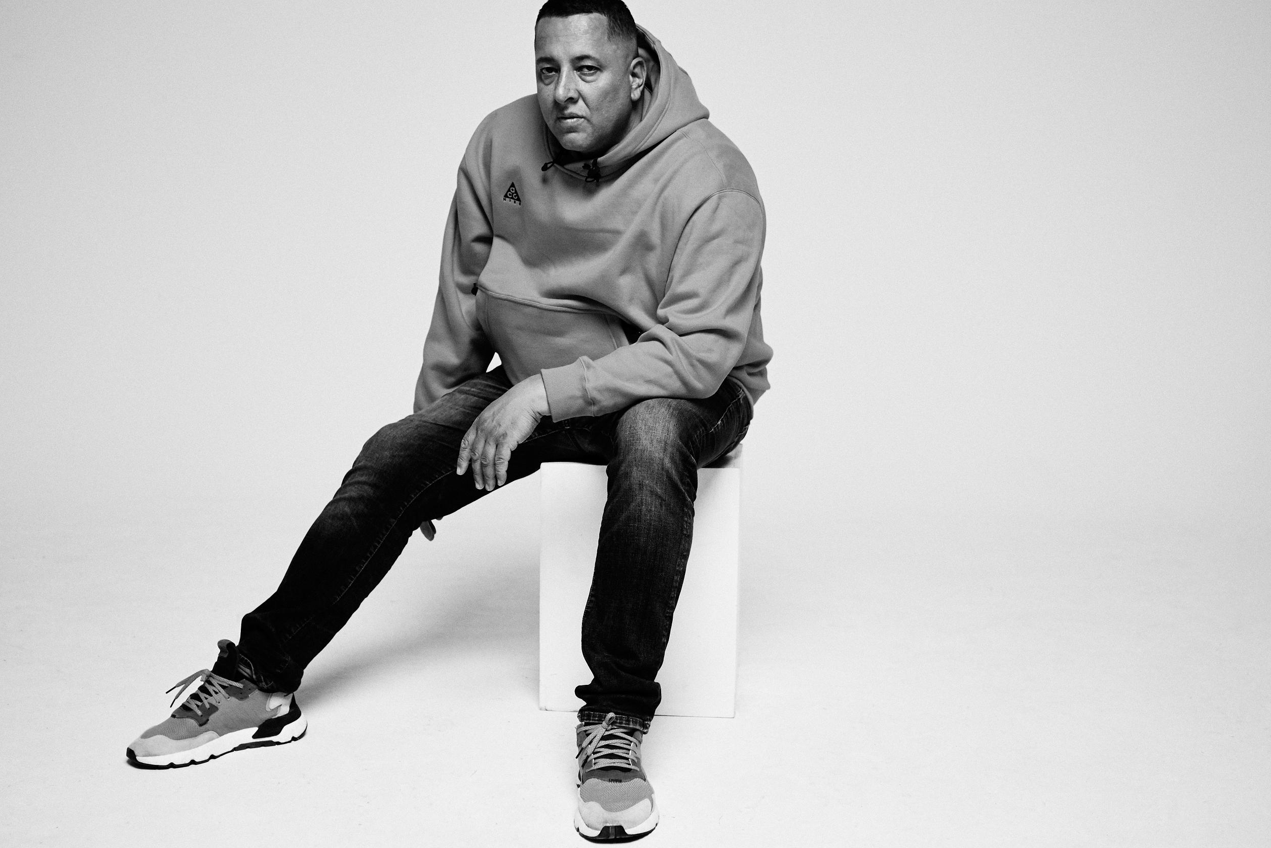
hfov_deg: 46.4
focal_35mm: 42
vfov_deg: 31.9
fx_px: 1483
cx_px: 636
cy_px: 413
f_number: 2.8
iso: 800
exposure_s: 1/200
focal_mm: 35
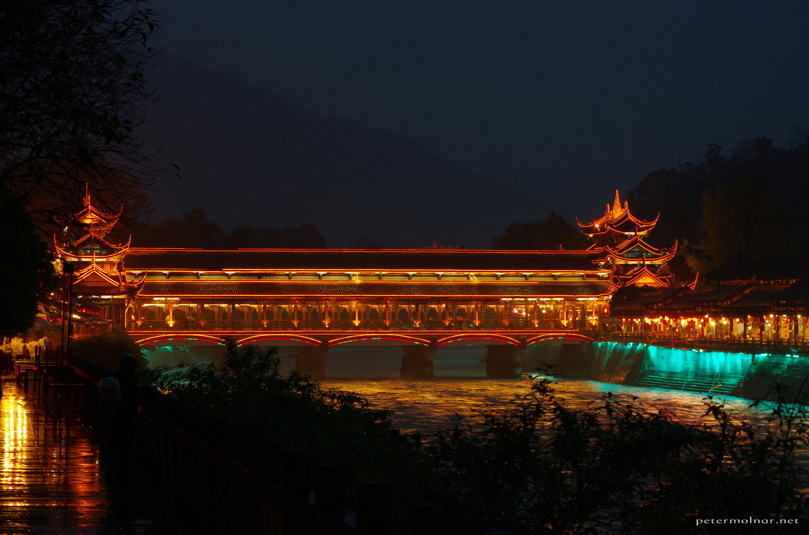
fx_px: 2107
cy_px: 268
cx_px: 404
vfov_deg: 14.5
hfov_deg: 21.7
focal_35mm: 94
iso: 400
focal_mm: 62.5
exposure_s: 1/5
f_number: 6.3
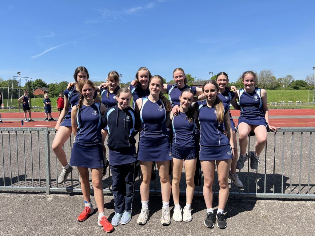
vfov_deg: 53.1
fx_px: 237
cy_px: 118
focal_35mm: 26
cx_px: 158
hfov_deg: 67.3
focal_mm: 5.7
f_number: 1.5
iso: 50
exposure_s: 1/3077
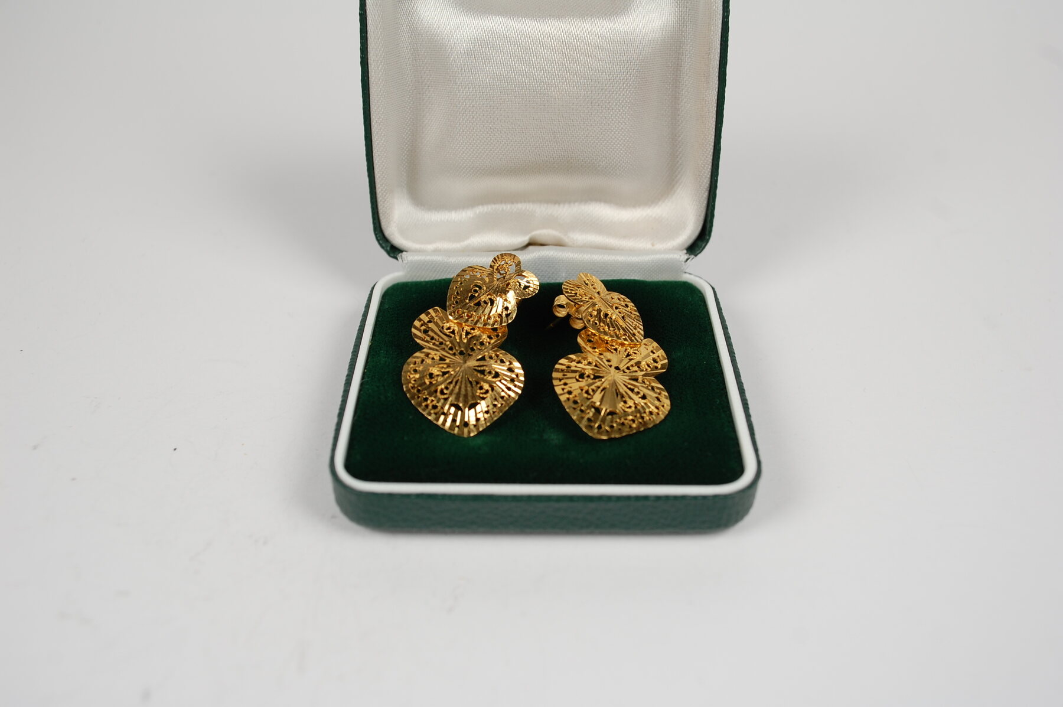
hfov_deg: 53.2
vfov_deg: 36.8
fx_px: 1062
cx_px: 532
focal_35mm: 36
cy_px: 354
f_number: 6.3
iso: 200
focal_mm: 24
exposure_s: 1/160
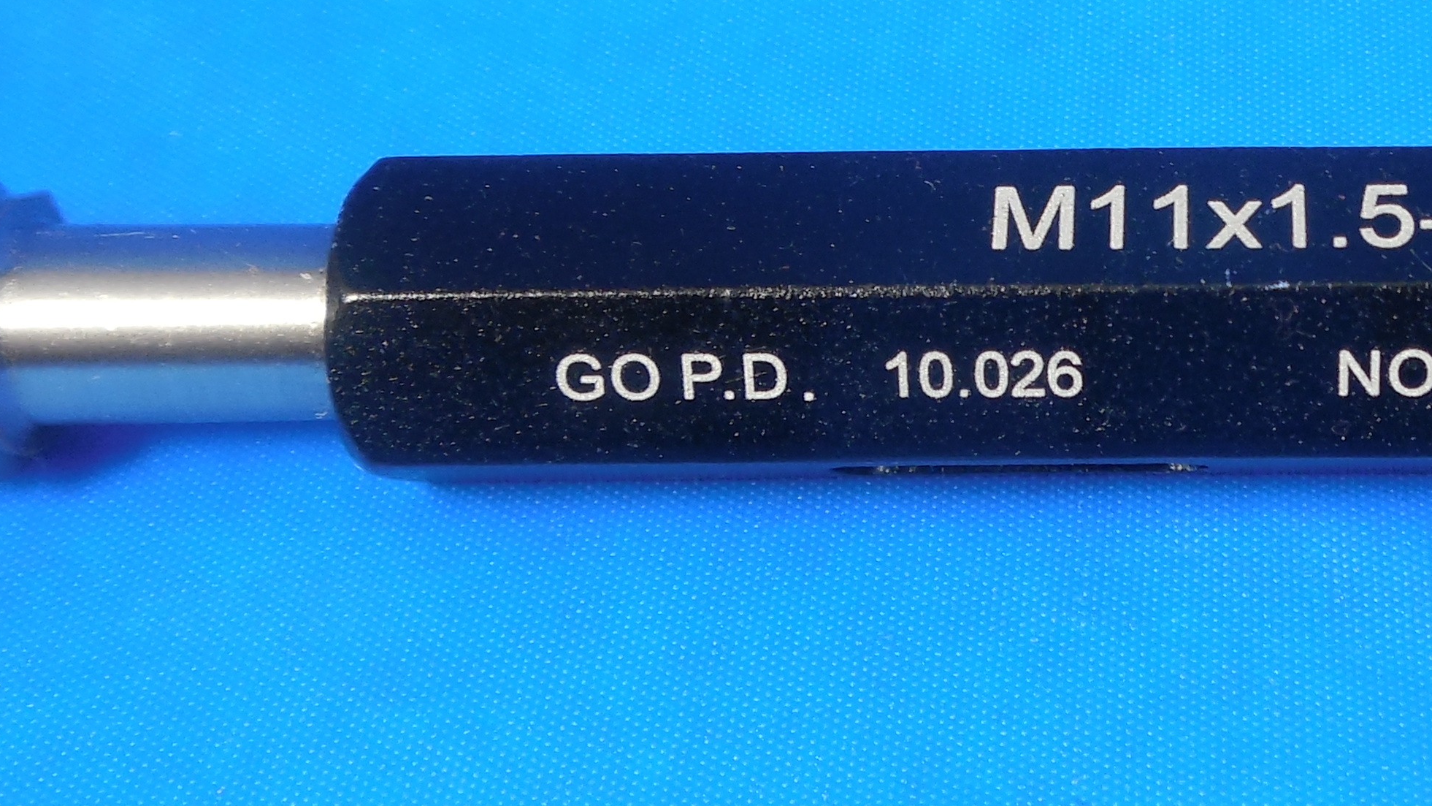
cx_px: 1183
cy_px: 224
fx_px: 2430
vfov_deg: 18.7
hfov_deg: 31.8
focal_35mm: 64
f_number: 3.3
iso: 160
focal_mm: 4.5
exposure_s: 1/30
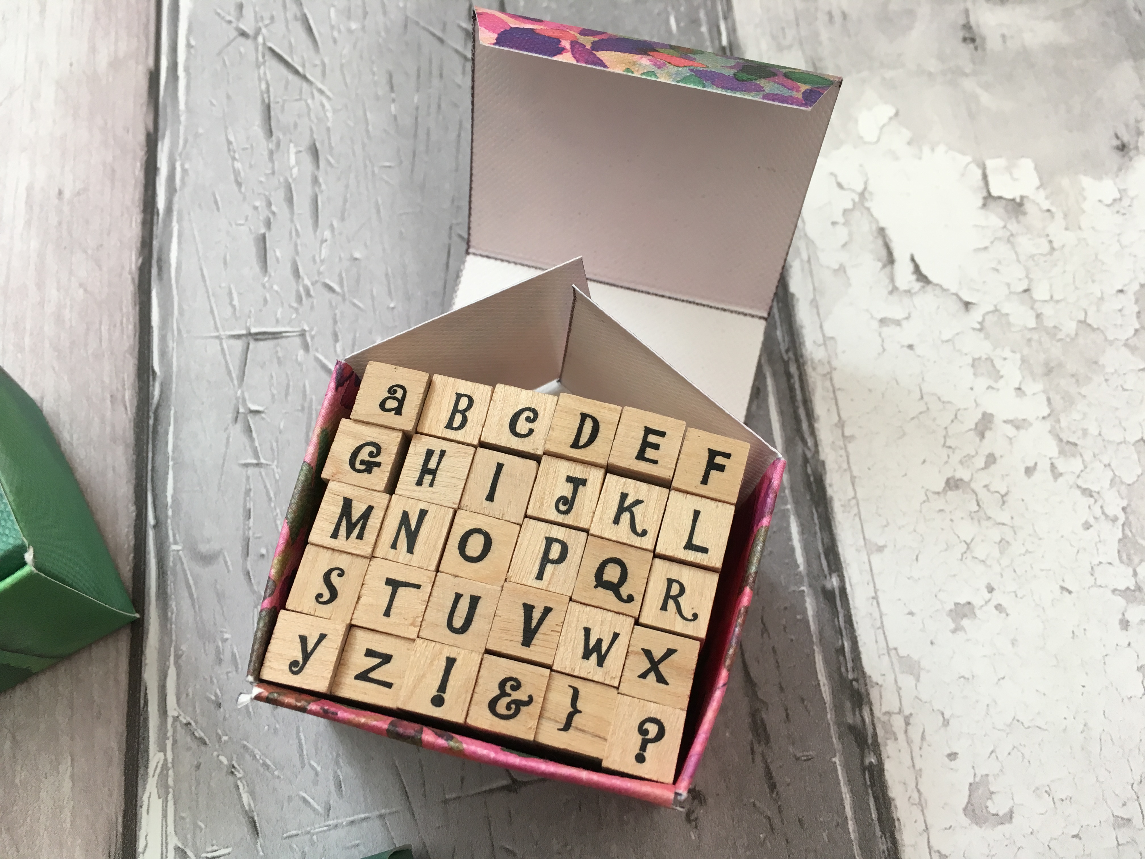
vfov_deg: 48.2
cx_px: 572
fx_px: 959
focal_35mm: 29
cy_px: 430
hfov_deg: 61.7
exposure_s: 1/33
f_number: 2.2
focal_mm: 4.15
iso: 32
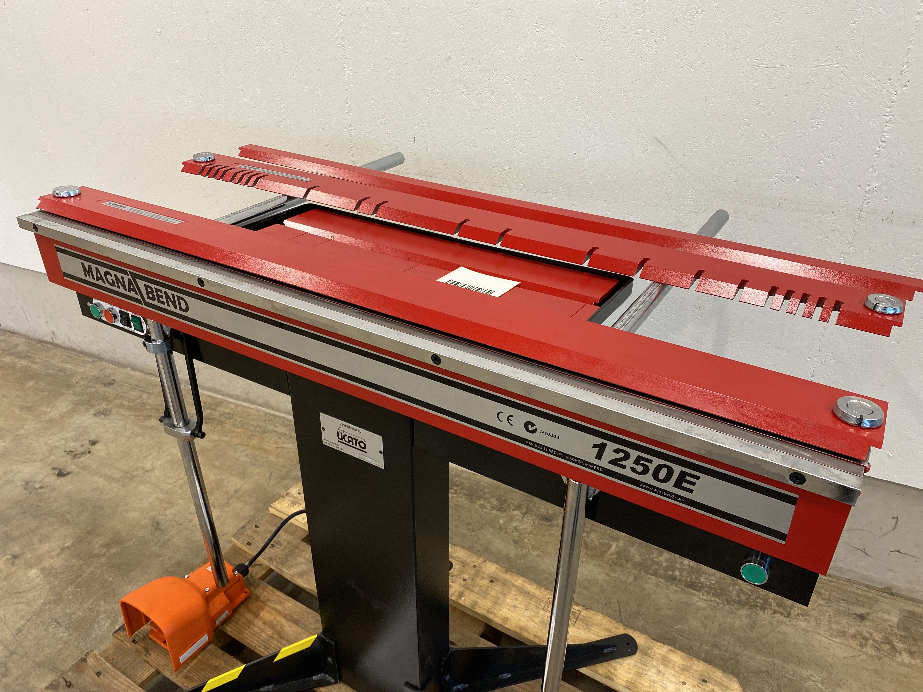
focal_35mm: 26
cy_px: 346
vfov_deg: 53.1
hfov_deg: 67.3
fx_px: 693
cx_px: 462
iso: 100
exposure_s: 1/50
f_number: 1.8
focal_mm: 4.25
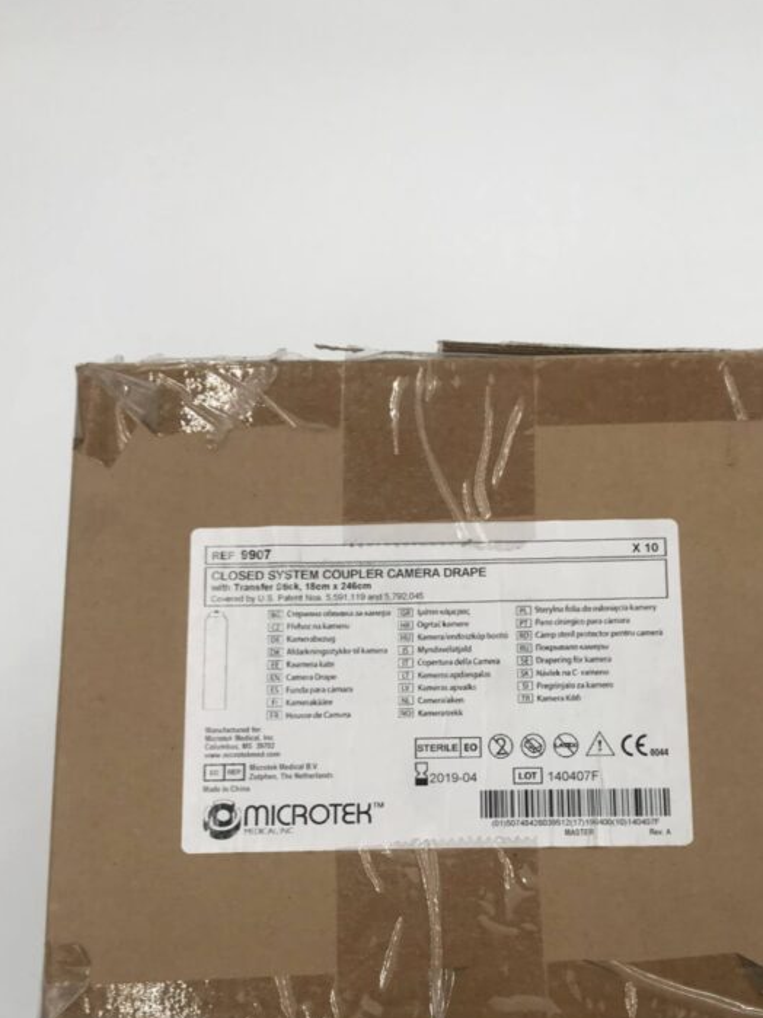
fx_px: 1205
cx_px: 451
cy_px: 735
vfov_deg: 44.6
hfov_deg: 35.0
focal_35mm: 41
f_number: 1.8
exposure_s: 1/128
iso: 20
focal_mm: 3.99
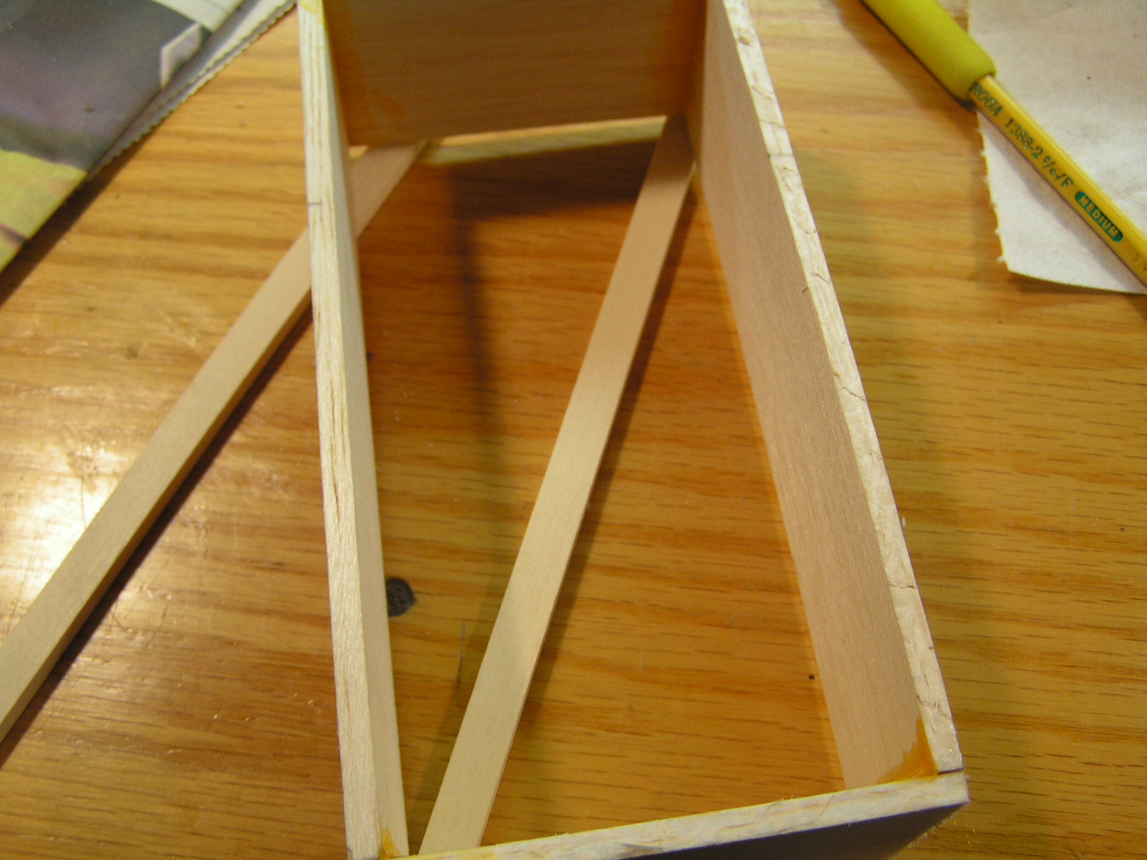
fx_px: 1259
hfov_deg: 49.0
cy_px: 430
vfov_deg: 37.7
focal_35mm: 38
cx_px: 574
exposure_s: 1/40
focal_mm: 6.3
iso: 80
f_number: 2.8
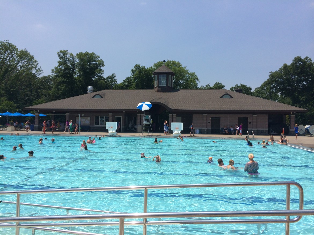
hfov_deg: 60.0
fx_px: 272
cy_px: 118
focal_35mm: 30
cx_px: 157
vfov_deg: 46.8
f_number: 2.2
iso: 40
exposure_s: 1/4115
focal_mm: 4.12
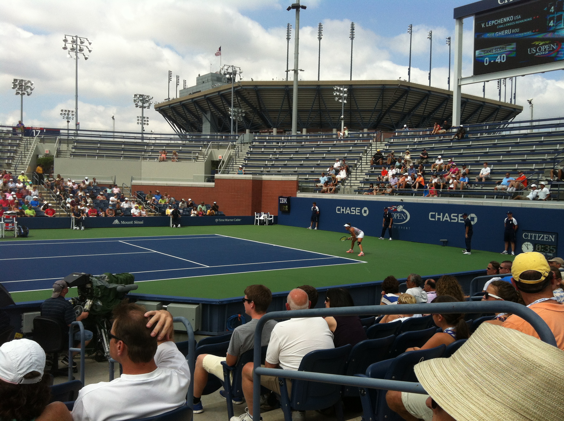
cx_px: 282
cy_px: 210
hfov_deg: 52.7
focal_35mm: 35
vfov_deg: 40.6
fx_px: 569
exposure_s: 1/1332
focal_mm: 3.85
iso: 80
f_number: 2.8
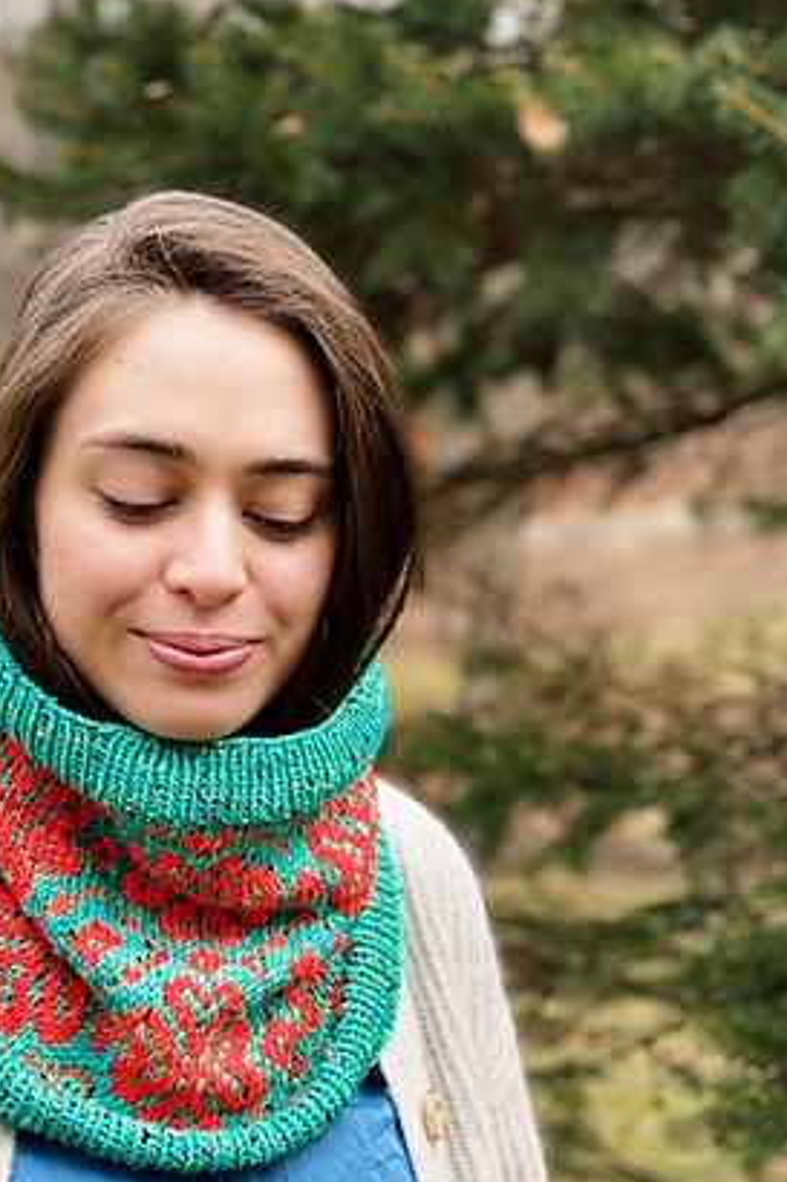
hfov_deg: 20.5
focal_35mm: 66
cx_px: 275
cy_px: 692
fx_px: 2166
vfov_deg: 30.5
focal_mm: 6
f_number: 2
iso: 64
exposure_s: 1/122
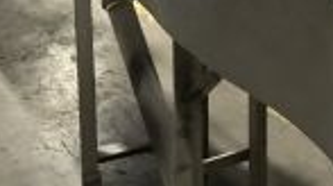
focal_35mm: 104
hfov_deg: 20.5
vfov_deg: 11.0
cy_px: -126
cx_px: 95
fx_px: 916
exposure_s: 1/5
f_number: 1.8
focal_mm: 3.99
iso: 100
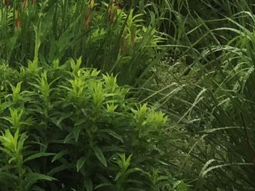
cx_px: -489
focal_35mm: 185
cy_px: 113
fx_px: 1363
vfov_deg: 8.0
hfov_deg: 8.9
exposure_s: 1/122
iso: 32
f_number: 2.2
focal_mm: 4.15
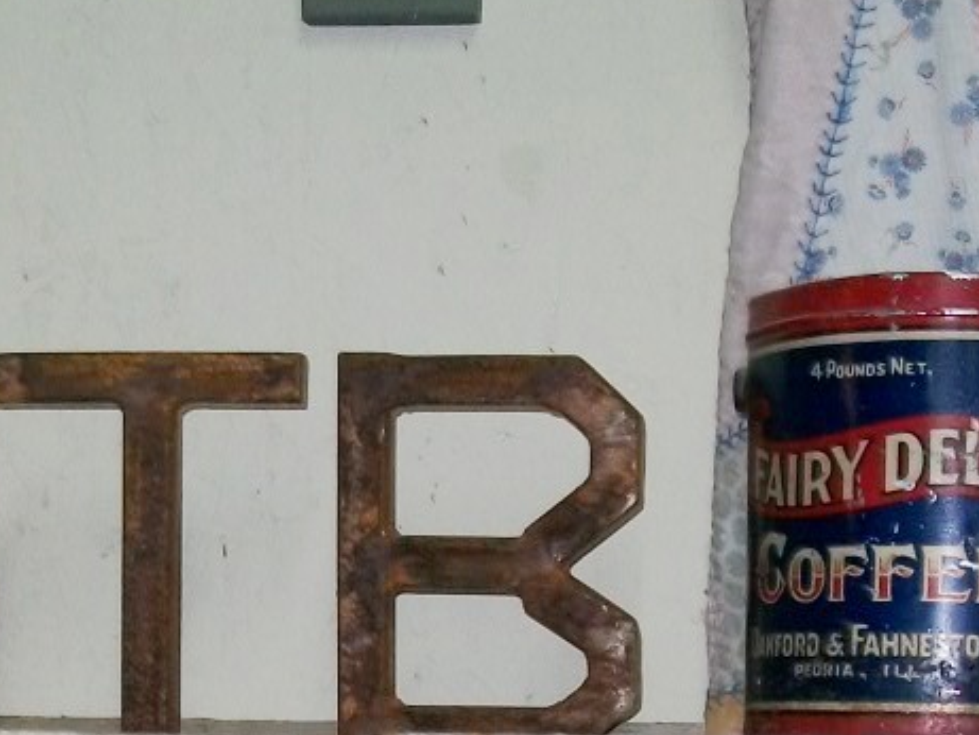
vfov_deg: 14.4
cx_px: 350
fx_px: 2829
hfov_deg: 19.6
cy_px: 854
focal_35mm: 100
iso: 80
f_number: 2.7
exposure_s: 1/30
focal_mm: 6
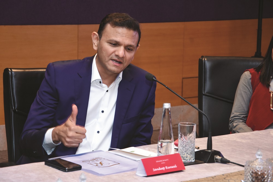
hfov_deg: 18.2
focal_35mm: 112
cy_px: 91
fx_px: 853
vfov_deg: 12.2
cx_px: 136
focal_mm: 75
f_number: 5.6
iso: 1250
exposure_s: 1/50
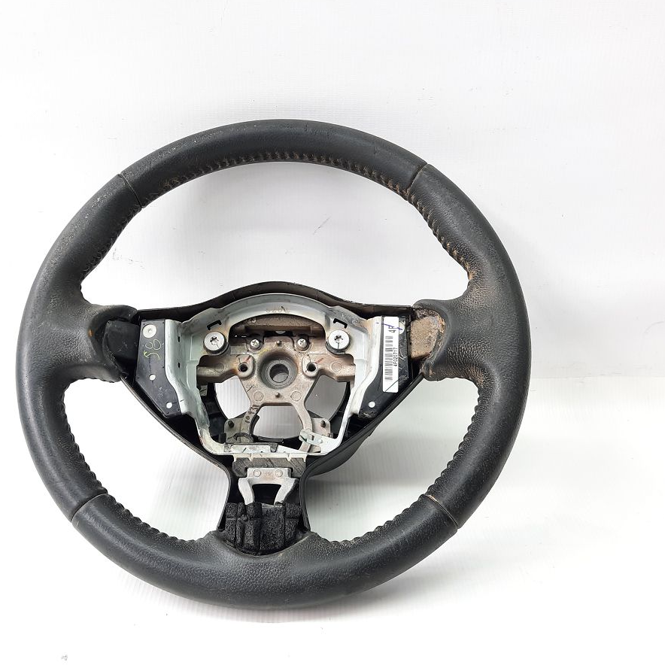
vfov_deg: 54.0
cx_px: 284
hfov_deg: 53.8
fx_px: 652
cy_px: 329
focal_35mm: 30
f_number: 2
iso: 100
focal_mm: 4.6
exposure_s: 1/50
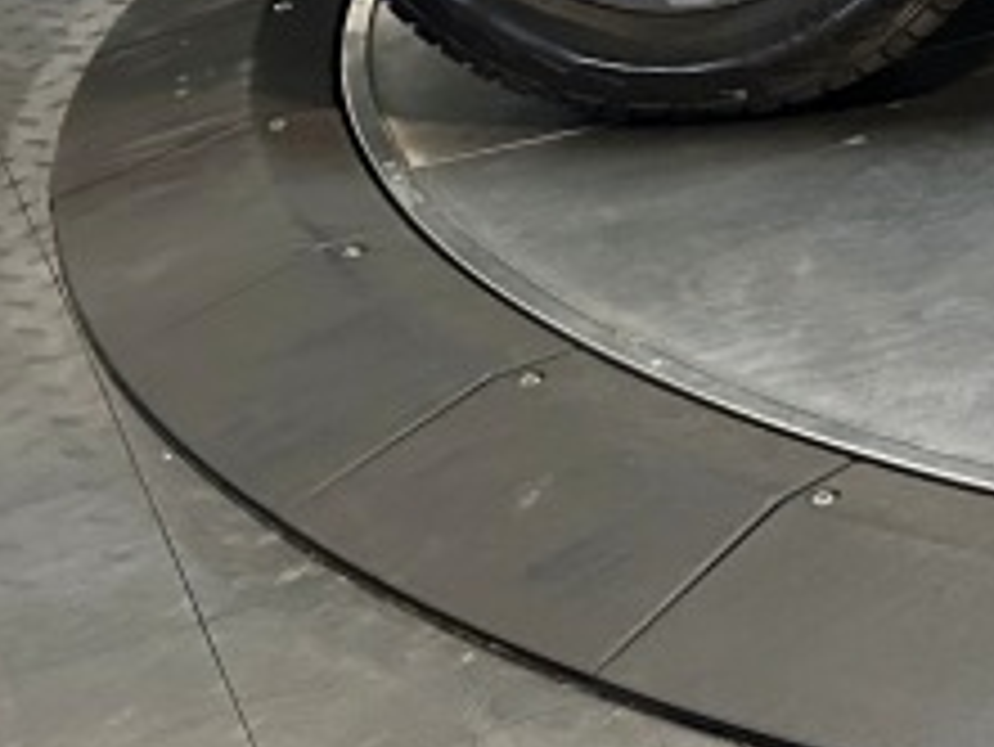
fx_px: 3189
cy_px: -284
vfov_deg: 12.8
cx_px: 1786
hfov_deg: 15.3
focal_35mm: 111
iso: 640
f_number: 1.78
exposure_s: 1/60
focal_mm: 6.86
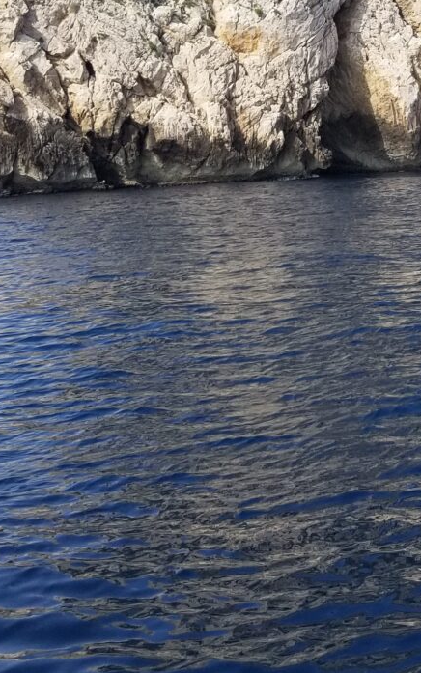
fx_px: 1486
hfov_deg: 15.4
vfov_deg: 24.8
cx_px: 528
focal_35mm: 81
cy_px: 71
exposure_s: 1/2488
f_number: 1.7
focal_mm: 4.3
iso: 50
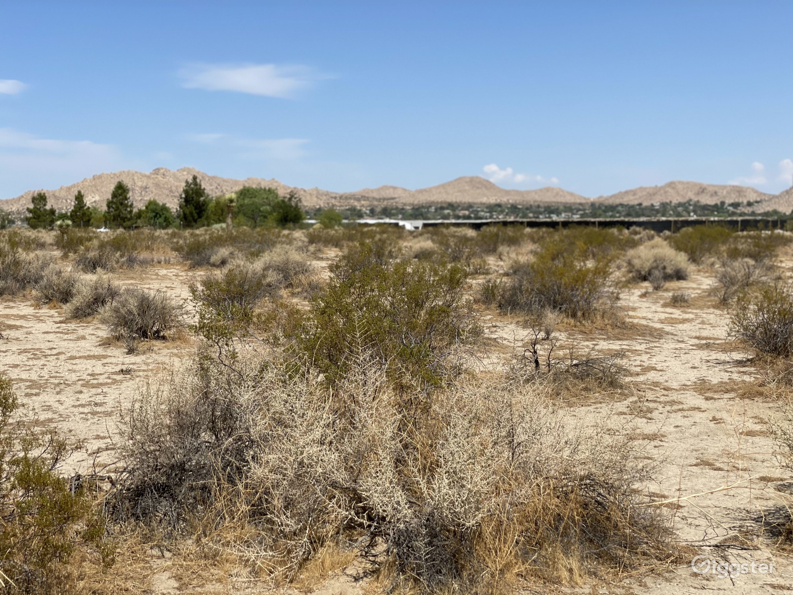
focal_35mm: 52
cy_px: 298
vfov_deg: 28.0
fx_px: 1191
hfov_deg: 36.8
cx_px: 396
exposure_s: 1/2398
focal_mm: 6
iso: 25
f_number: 2
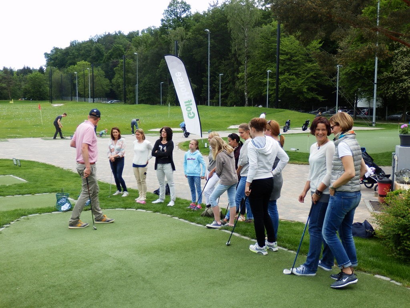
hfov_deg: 55.4
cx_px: 205
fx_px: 391
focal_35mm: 33
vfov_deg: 42.9
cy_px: 154
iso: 80
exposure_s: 1/200
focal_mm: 6
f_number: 3.4
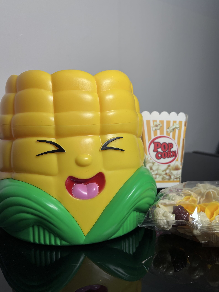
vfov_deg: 67.3
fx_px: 219
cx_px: 110
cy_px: 146
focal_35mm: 26
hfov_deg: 53.1
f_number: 1.6
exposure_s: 1/419
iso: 50
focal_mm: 5.1
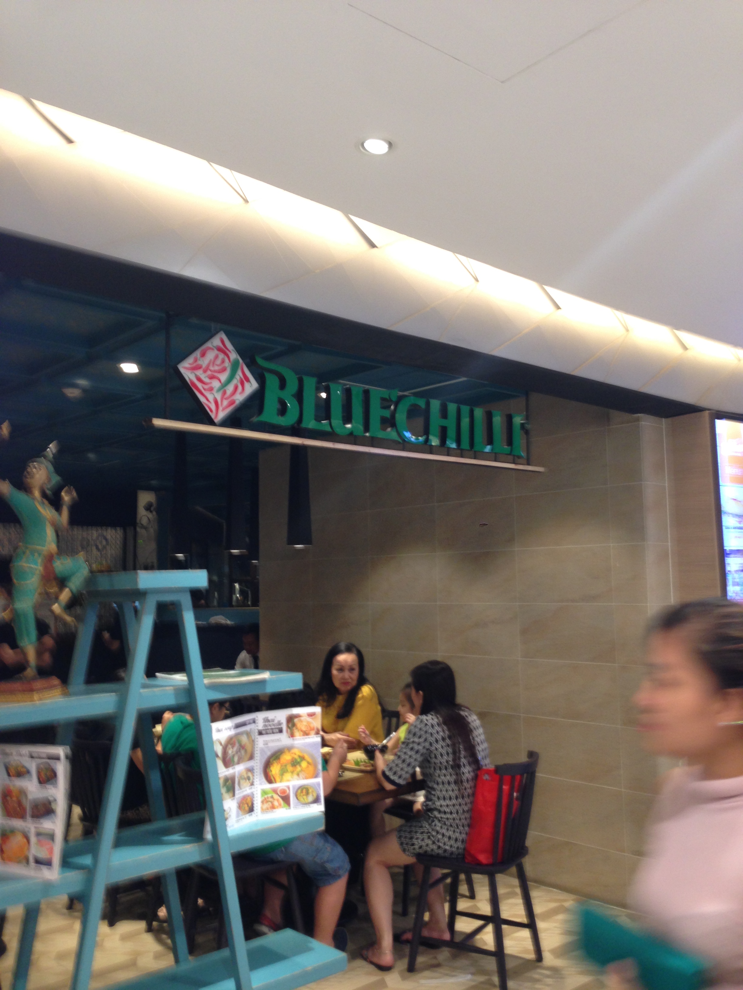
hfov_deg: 42.9
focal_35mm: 33
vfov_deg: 55.4
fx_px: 944
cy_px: 495
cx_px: 372
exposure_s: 1/20
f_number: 2.4
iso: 80
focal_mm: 4.12
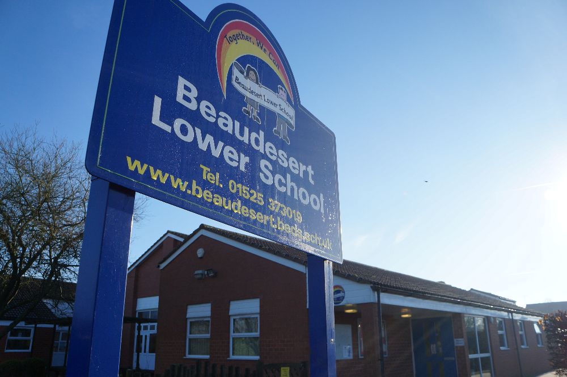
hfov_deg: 67.4
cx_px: 284
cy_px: 188
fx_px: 425
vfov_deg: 47.8
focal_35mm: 27
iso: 200
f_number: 8
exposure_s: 1/640
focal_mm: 18
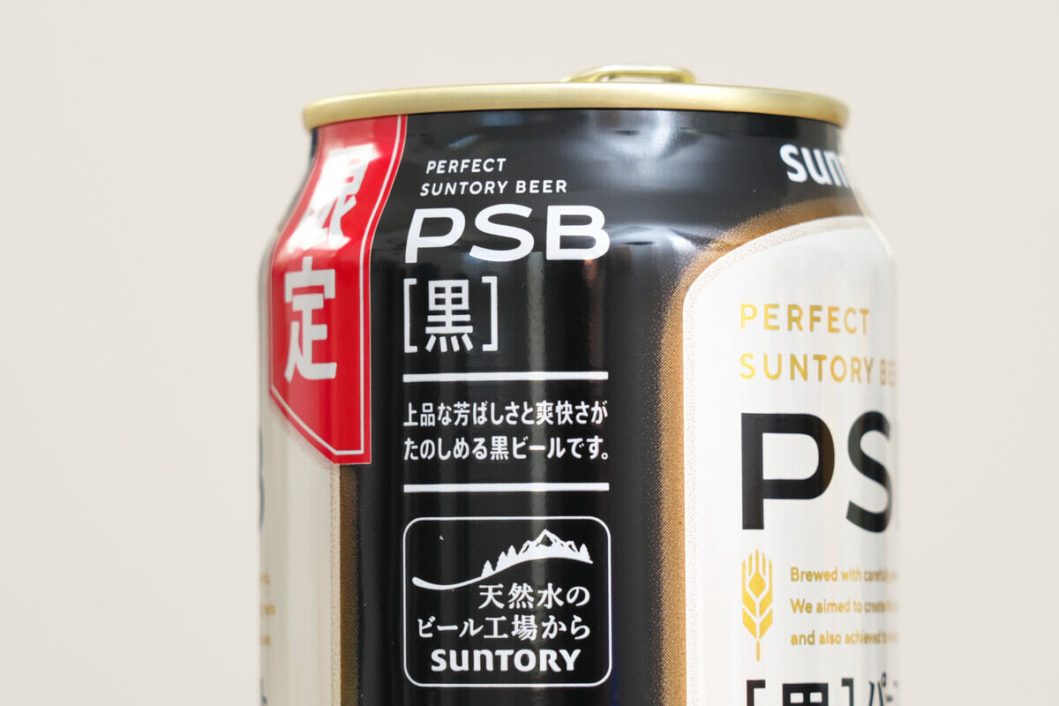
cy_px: 353
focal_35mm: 105
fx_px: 3089
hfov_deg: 19.5
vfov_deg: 13.0
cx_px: 530
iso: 400
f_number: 6.3
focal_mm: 105
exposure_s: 1/60
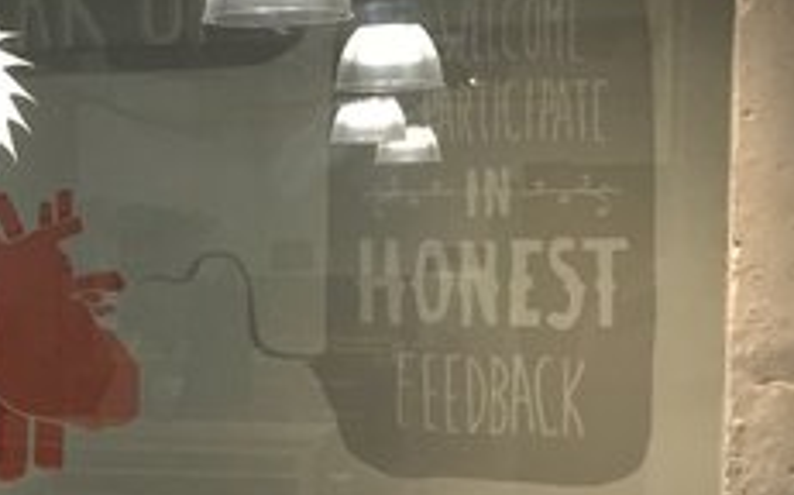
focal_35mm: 100
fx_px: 2162
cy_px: 373
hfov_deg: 19.1
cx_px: -272
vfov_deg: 13.0
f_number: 2.2
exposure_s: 1/30
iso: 80
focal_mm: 4.15
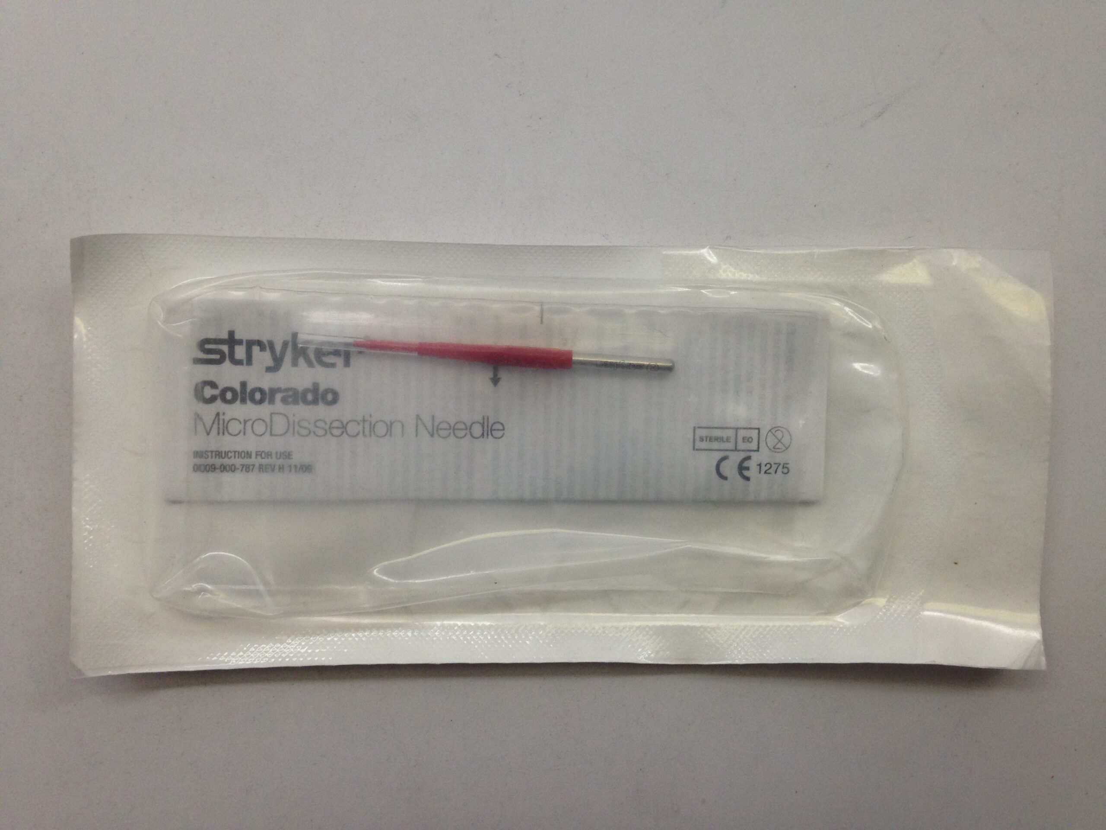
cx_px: 553
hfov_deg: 55.4
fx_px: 1054
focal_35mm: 33
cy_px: 415
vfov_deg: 42.9
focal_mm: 4.12
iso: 100
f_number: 2.4
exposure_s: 1/120
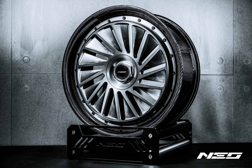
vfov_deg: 20.5
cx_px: 126
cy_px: 84
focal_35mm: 66
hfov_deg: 30.4
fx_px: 464
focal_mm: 66.3
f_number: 5.6
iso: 1250
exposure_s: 1/40
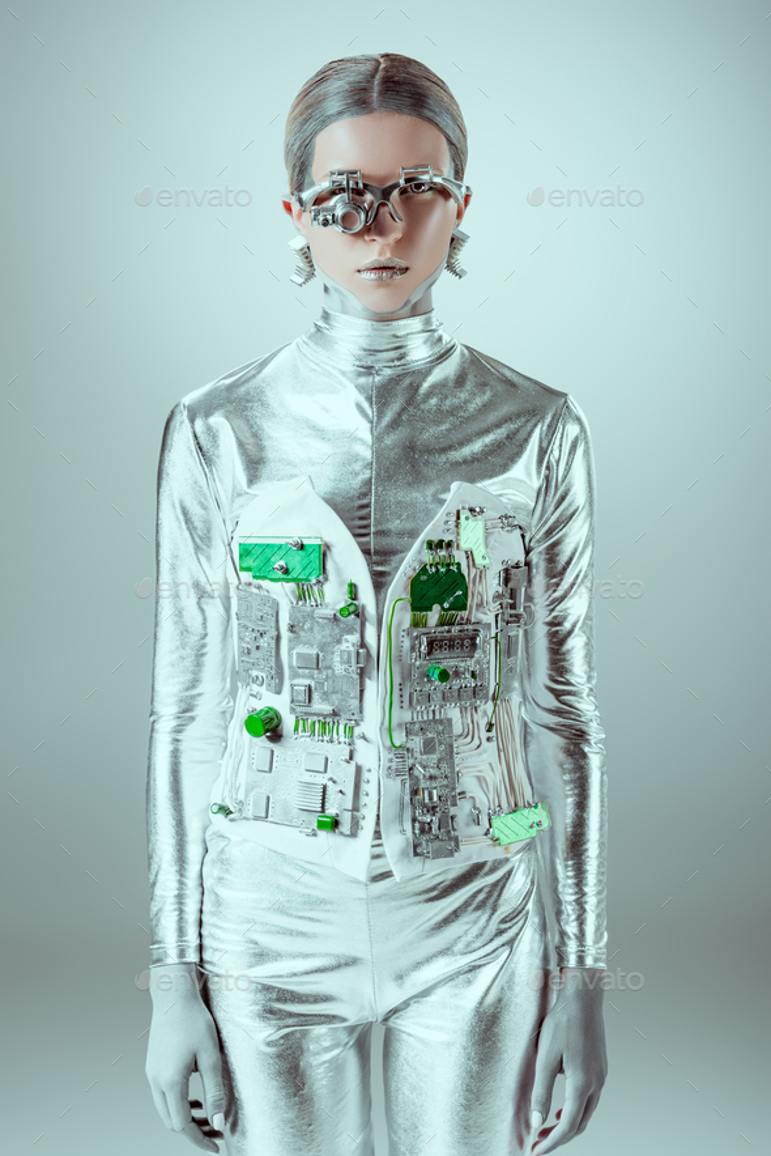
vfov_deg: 15.2
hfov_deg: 10.2
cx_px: 386
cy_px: 578
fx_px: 4333
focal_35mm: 135
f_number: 6.3
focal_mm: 135
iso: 100
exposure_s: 1/200
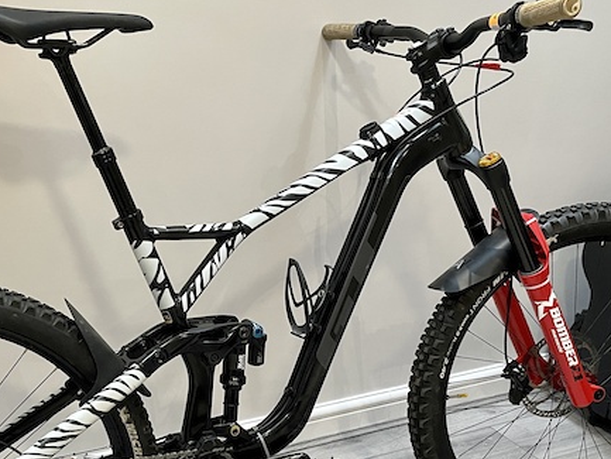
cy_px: 349
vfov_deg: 29.8
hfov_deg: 39.2
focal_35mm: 48
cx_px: 210
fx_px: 847
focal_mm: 4.2
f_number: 1.6
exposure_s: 1/50
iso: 250
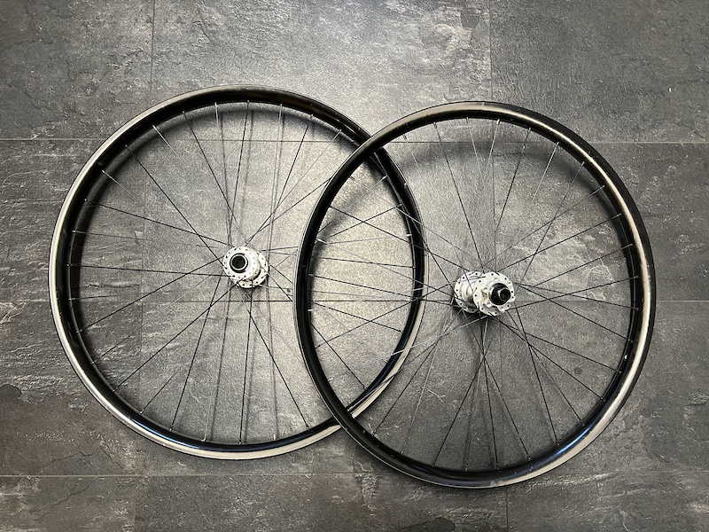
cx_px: 354
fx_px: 533
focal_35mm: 26
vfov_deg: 53.1
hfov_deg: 67.3
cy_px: 266
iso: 500
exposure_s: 1/60
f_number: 1.5
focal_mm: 5.7
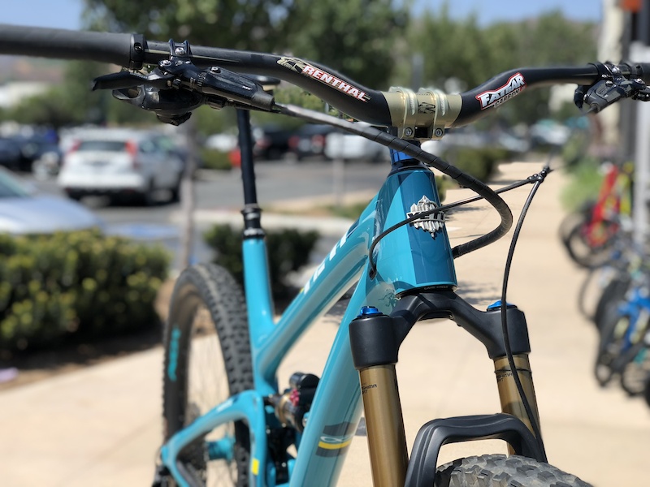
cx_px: 325
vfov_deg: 28.0
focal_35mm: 52
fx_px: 976
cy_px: 244
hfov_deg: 36.8
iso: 16
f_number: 2.4
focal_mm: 6
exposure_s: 1/1000
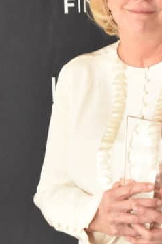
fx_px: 901
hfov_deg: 10.2
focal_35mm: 133
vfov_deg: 15.4
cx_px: 132
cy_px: 113
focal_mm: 31
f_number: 4
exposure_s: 1/60
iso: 6400
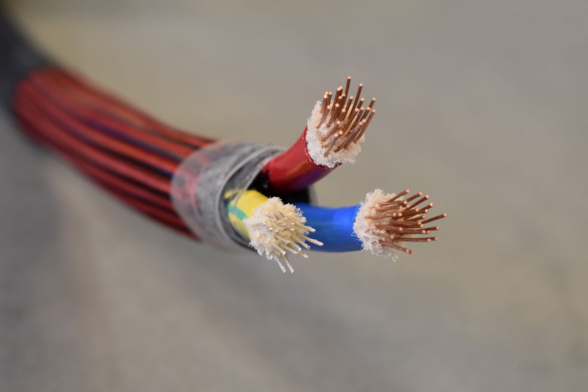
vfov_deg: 16.6
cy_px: 196
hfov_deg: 24.6
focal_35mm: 82
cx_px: 294
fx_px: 1347
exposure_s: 1/60
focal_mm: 55
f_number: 5.6
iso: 560
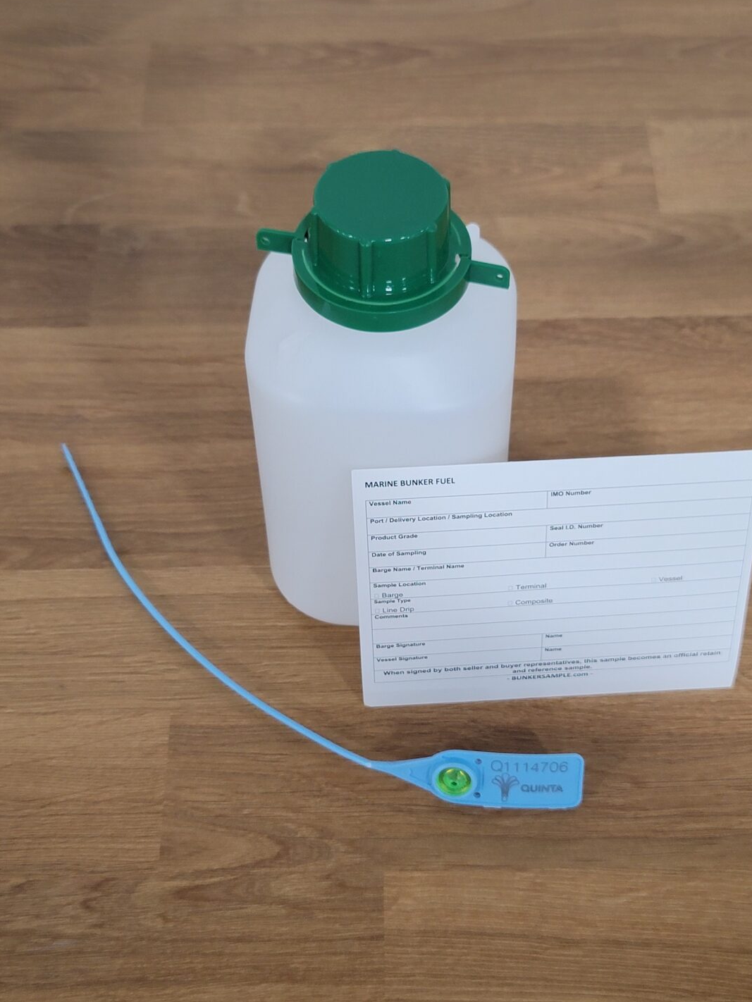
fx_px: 782
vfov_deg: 65.3
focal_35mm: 27
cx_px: 393
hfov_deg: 51.4
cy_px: 533
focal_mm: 7
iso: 160
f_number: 1.8
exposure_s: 1/60
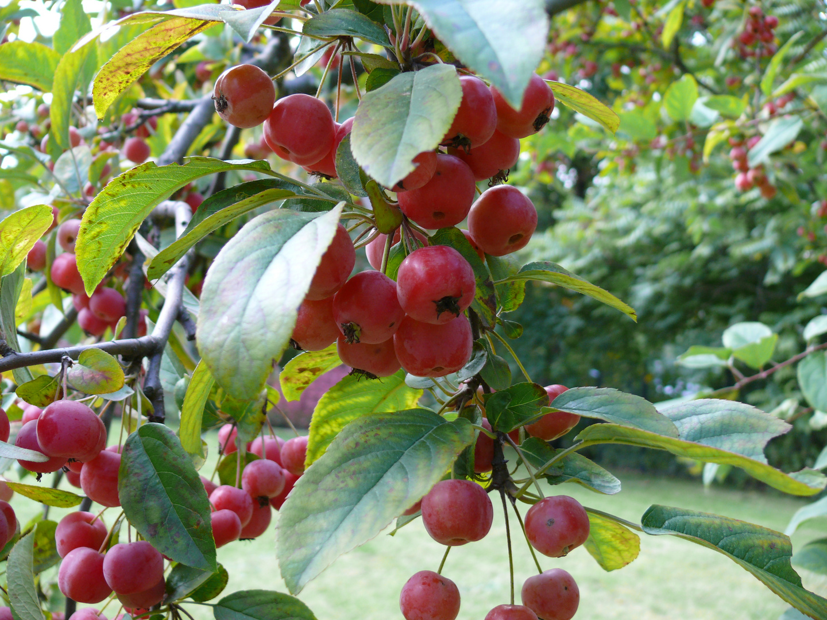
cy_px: 310
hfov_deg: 52.6
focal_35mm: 35
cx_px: 414
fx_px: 836
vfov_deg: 40.7
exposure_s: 1/60
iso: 100
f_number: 2.8
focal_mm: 7.4
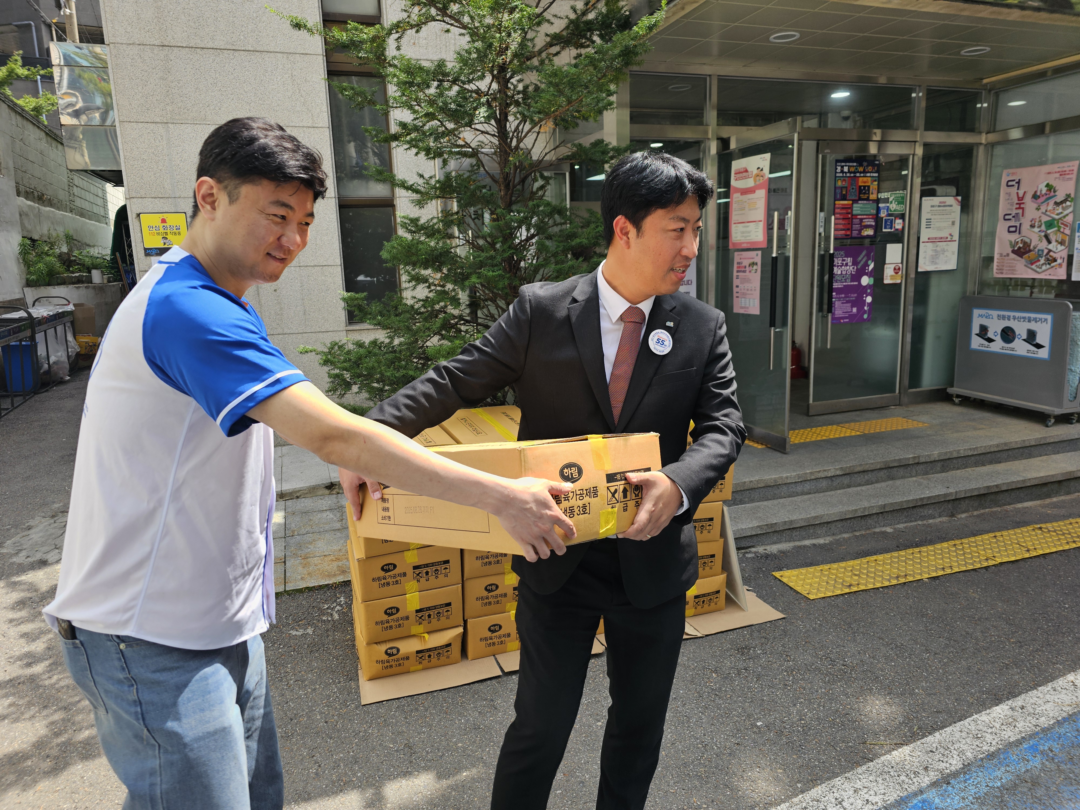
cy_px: 405
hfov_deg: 73.9
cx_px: 540
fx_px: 718
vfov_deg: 58.9
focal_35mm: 23
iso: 10
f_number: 1.7
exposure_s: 1/191
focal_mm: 6.3
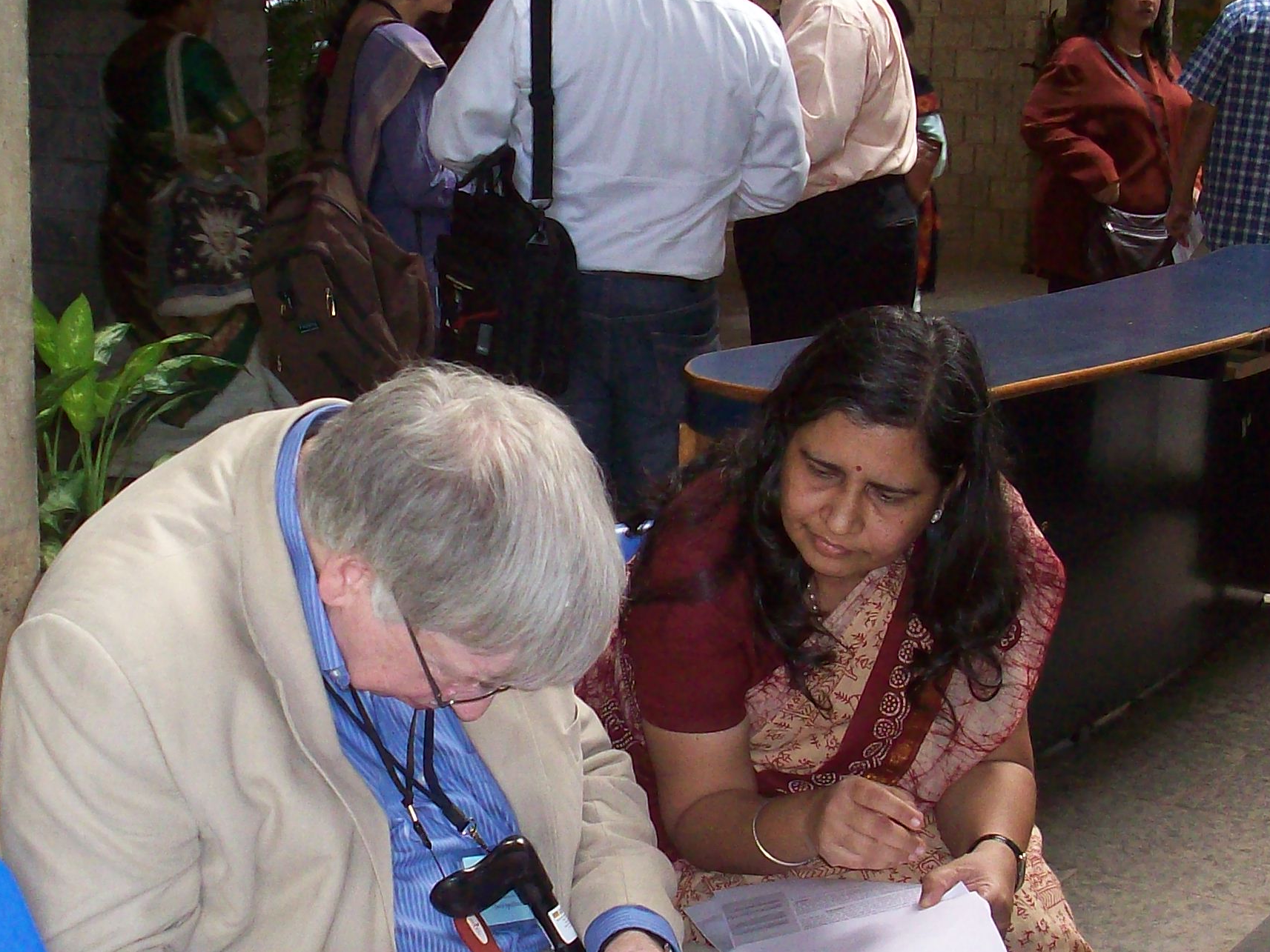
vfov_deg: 22.2
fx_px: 2422
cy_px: 537
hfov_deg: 29.3
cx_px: 488
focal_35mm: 66
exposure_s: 1/64
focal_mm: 6.2
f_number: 2.8
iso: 200
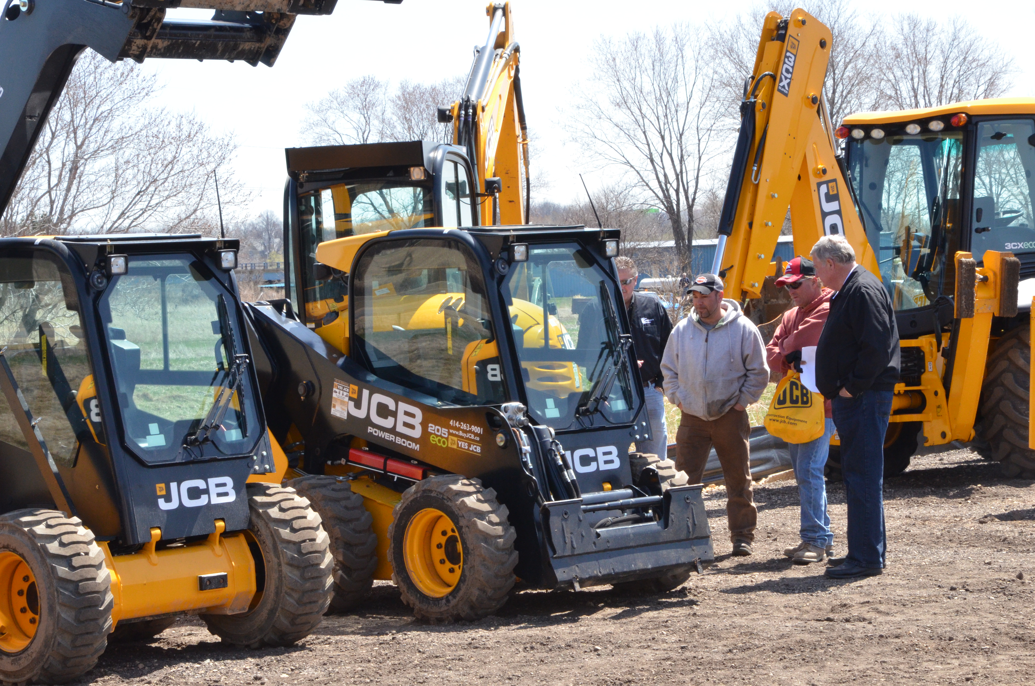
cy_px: 343
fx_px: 3012
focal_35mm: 105
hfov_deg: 19.5
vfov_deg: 13.0
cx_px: 518
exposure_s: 1/250
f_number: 18
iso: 1250
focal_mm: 70
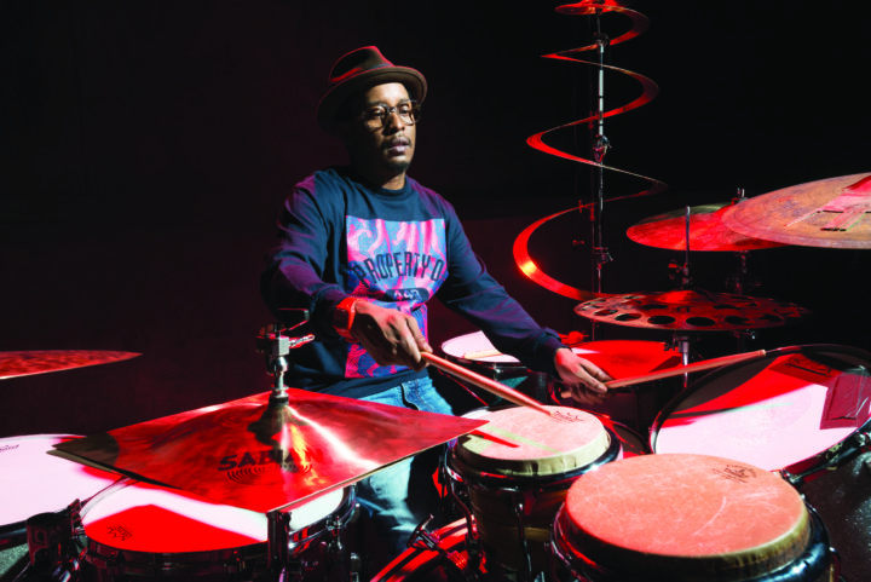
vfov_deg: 41.2
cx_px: 436
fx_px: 775
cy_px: 291
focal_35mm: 32
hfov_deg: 58.7
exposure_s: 1/160
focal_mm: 32
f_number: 11
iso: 800
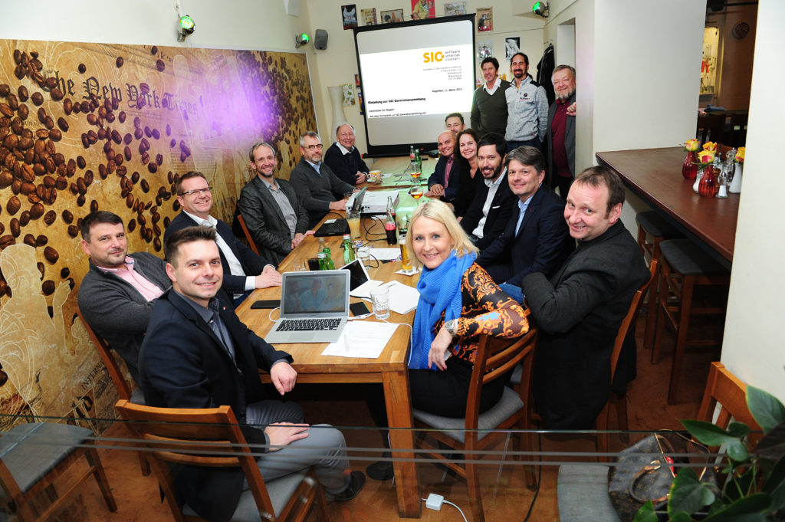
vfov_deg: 53.1
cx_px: 392
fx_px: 523
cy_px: 261
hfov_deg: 73.8
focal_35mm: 24
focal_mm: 24
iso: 1250
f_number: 4
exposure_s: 1/160
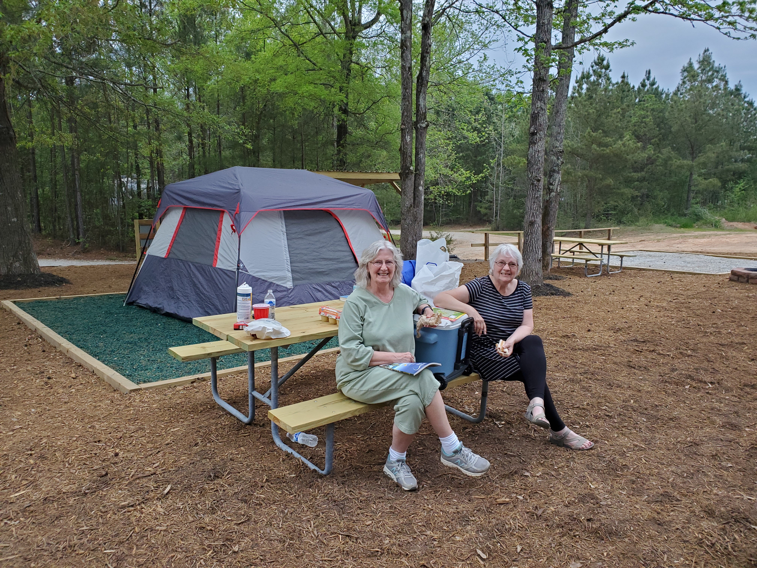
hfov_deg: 67.3
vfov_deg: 53.1
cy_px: 284
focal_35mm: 26
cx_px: 378
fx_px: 569
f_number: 2.4
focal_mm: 4.3
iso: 250
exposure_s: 1/59
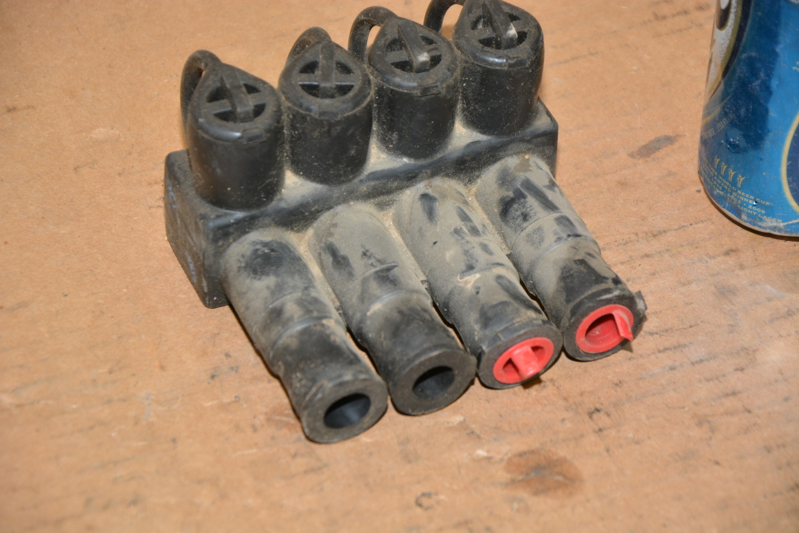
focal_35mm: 158
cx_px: 400
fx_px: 3496
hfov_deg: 13.0
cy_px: 266
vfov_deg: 8.7
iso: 800
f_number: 7.1
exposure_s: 1/60
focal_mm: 105
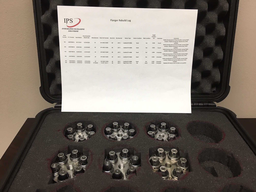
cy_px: 96
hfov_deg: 61.7
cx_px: 128
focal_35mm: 29
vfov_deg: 48.2
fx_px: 214
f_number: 2.2
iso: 50
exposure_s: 1/30
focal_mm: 4.15
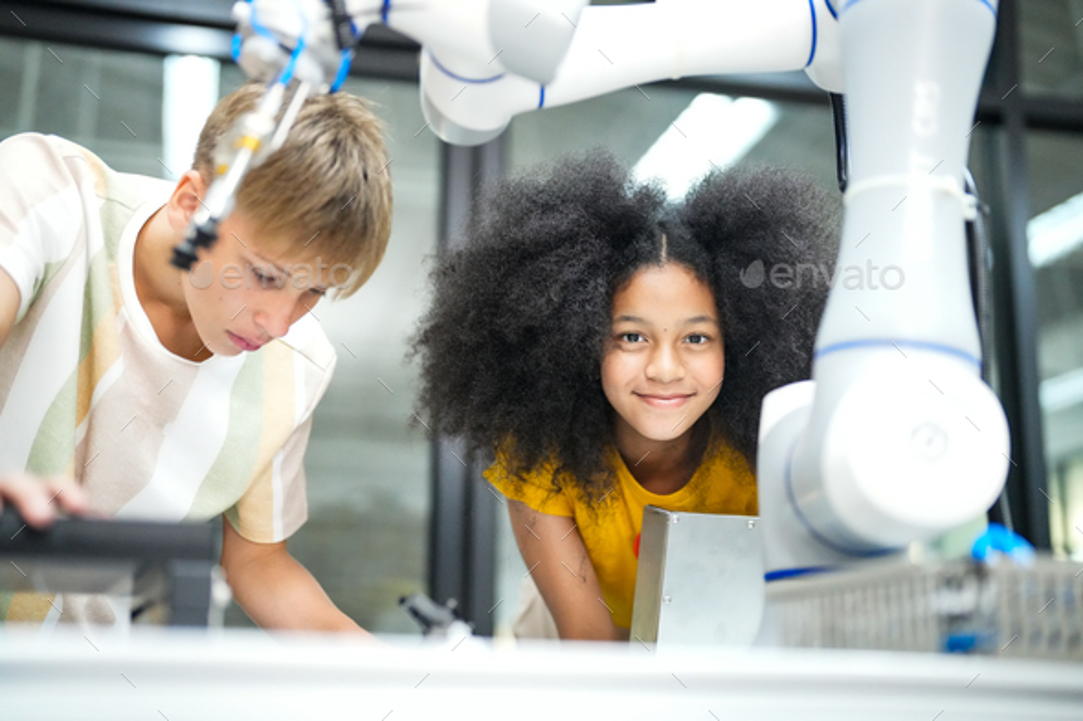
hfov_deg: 39.6
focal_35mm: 50
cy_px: 360
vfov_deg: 27.0
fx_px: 1504
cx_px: 542
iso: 6400
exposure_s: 1/571
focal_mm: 50
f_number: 1.4
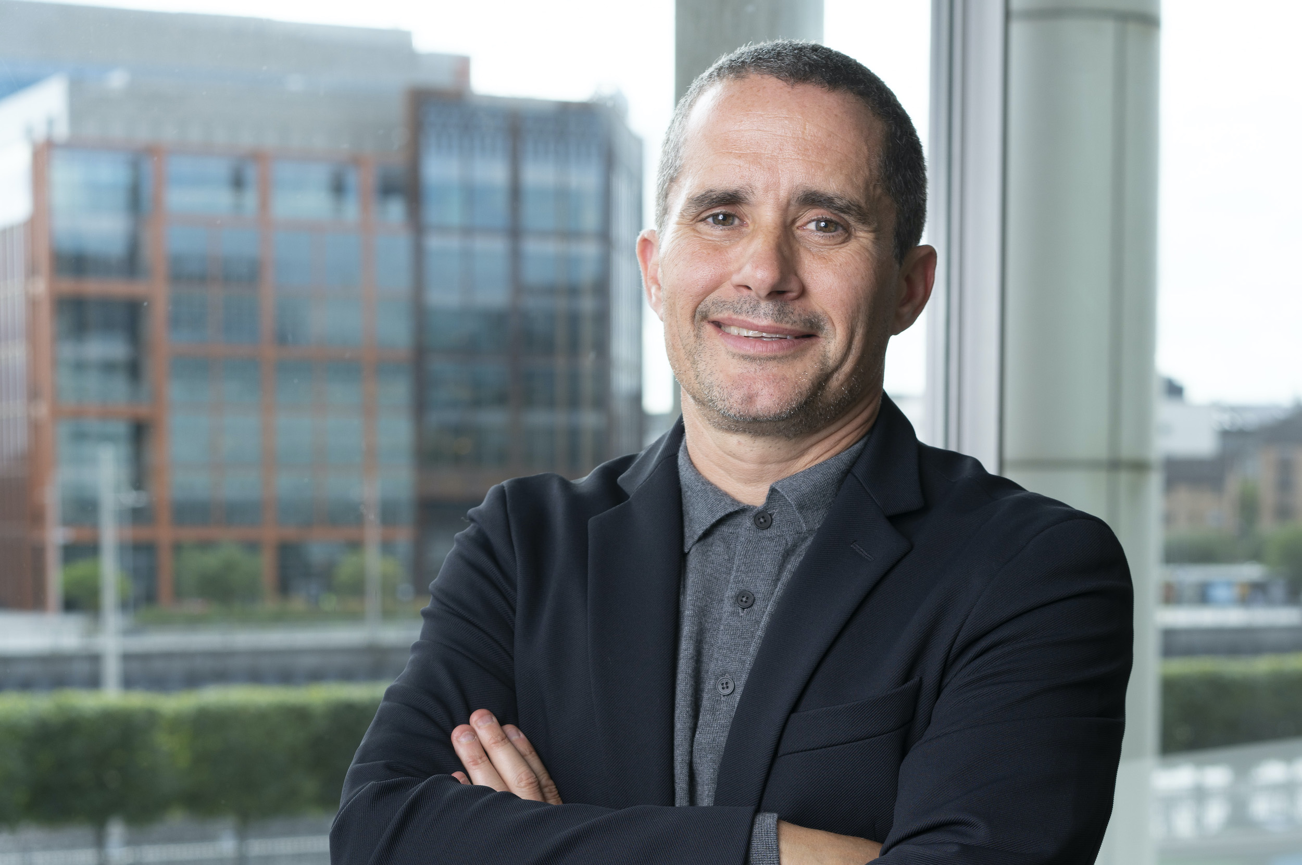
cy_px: 432
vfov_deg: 24.6
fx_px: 1987
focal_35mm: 55
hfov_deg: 36.3
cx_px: 651
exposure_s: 1/200
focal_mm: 55
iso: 160
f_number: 5
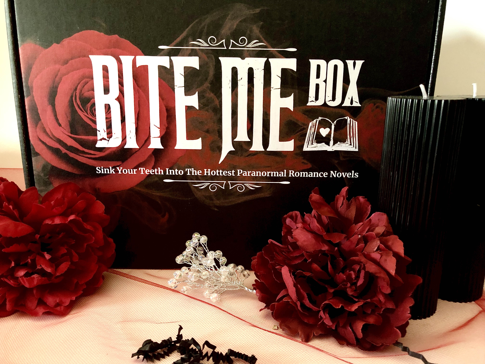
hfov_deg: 63.4
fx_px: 392
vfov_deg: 49.7
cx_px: 242
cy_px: 182
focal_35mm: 28
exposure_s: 1/6
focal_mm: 4
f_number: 1.8
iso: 80
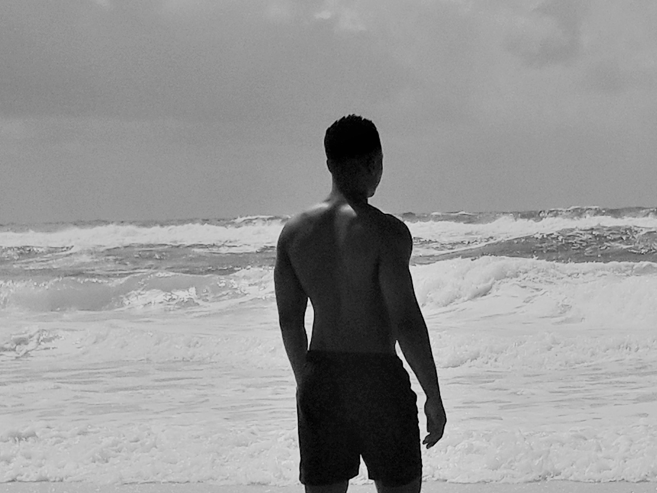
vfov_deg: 22.6
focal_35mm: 65
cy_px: 292
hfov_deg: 29.5
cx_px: 455
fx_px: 1234
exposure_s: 1/14240
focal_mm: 4.25
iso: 50
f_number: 1.7
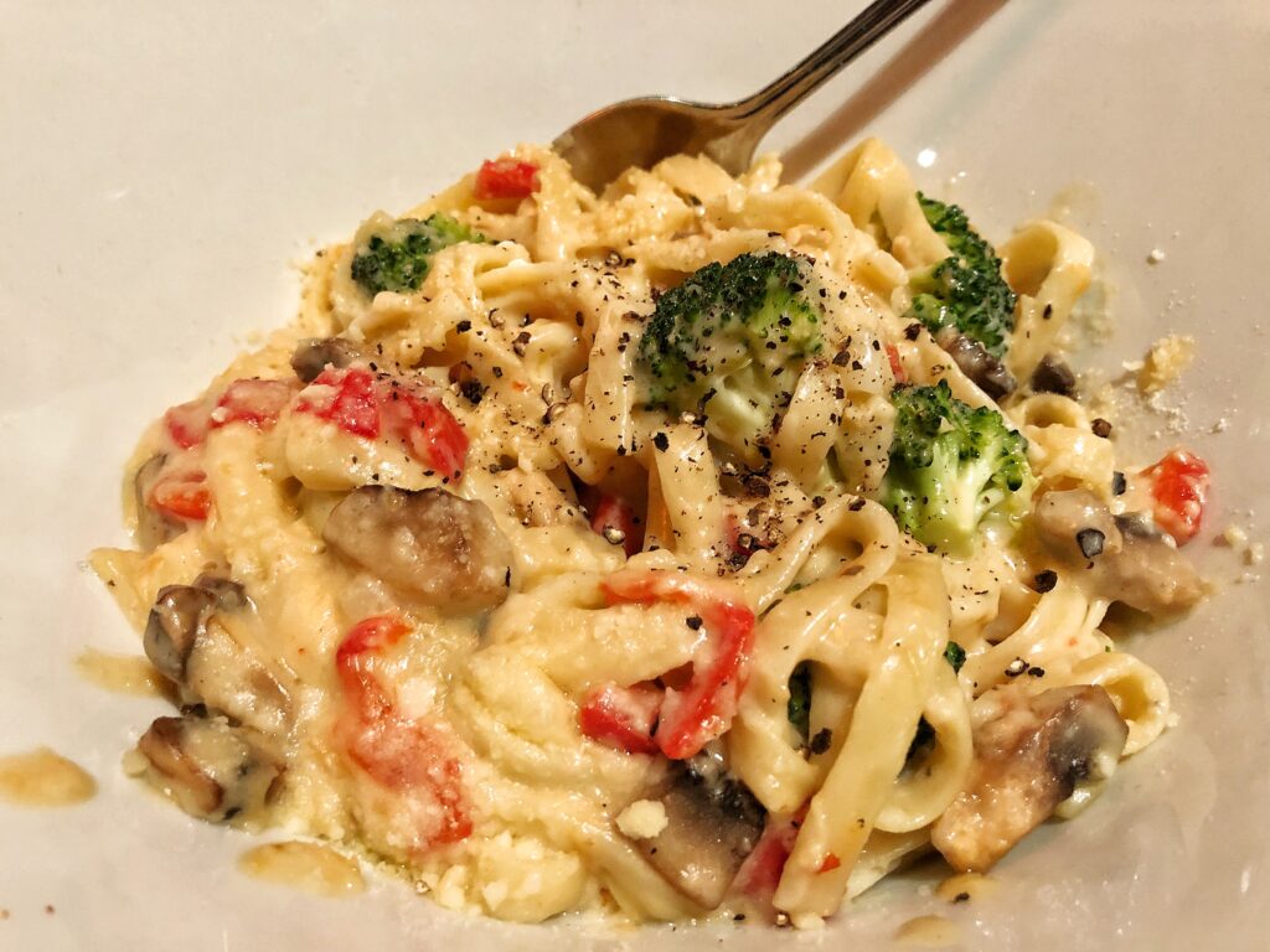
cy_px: 476
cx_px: 635
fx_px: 1064
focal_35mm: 29
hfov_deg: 61.7
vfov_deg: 48.2
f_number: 1.8
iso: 100
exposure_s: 1/7
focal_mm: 3.99
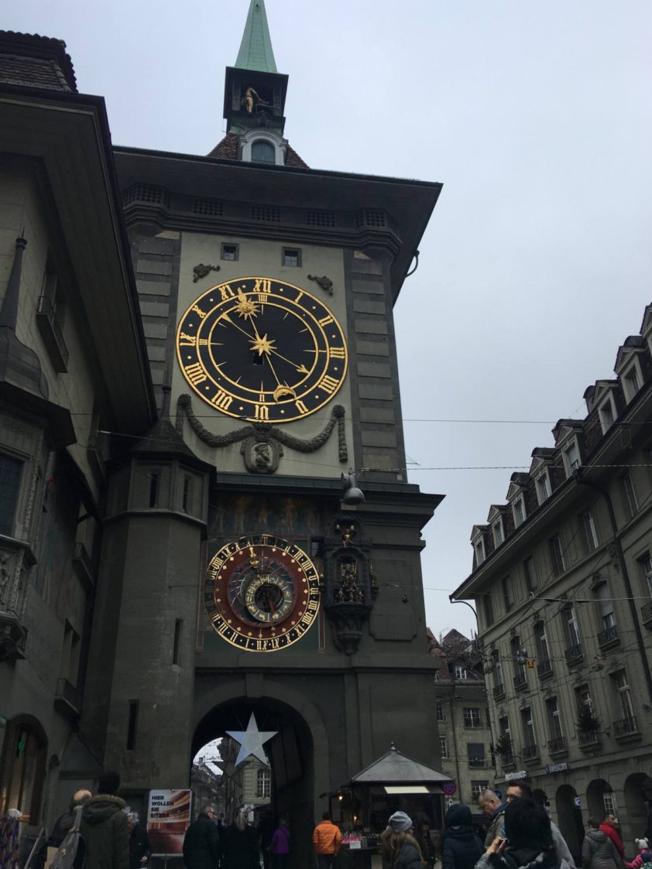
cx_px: 318
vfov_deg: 58.3
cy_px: 422
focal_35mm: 31
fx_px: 779
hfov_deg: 45.4
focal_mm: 4.15
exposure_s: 1/469
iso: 25
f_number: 2.2
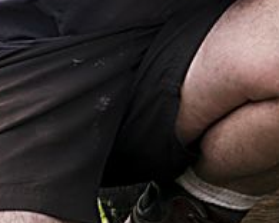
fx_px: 1618
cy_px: -46
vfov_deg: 7.8
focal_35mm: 196
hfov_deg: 9.1
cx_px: 608
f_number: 8
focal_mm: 22.7
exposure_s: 1/105
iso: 200
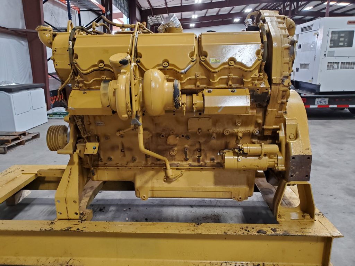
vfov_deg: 53.1
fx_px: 267
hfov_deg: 67.3
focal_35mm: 26
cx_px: 178
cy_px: 133
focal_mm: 4.3
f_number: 2.4
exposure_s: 1/39
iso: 500
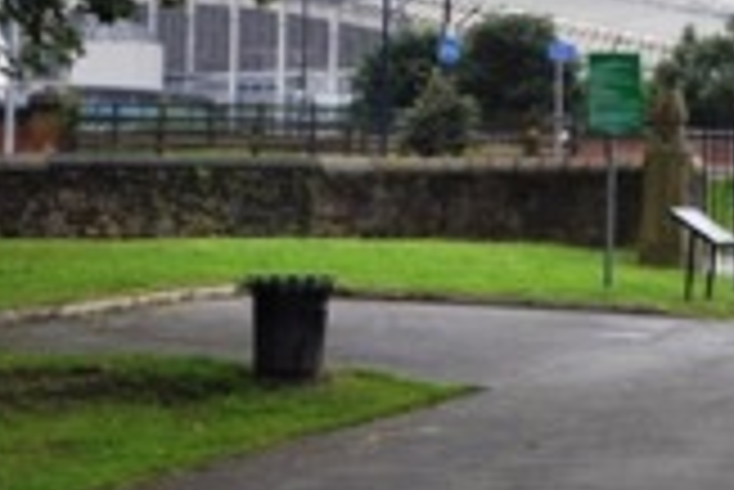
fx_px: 2632
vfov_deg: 10.5
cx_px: 1256
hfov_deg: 14.3
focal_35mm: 129
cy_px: -40
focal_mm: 24
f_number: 13
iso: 200
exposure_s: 1/160
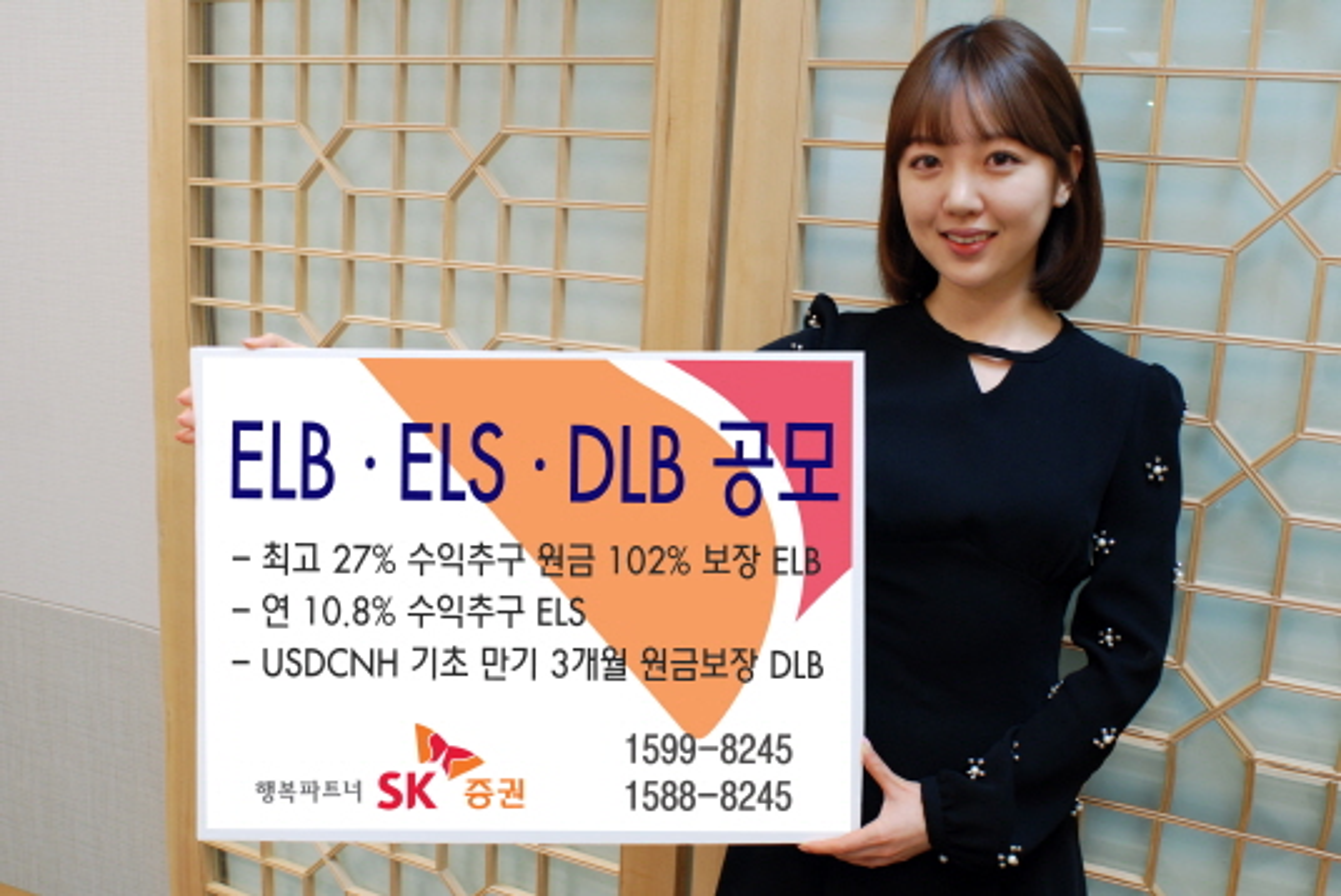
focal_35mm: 30
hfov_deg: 61.9
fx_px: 1118
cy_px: 448
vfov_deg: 43.7
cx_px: 670
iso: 250
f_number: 4.5
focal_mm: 20
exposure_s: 1/13
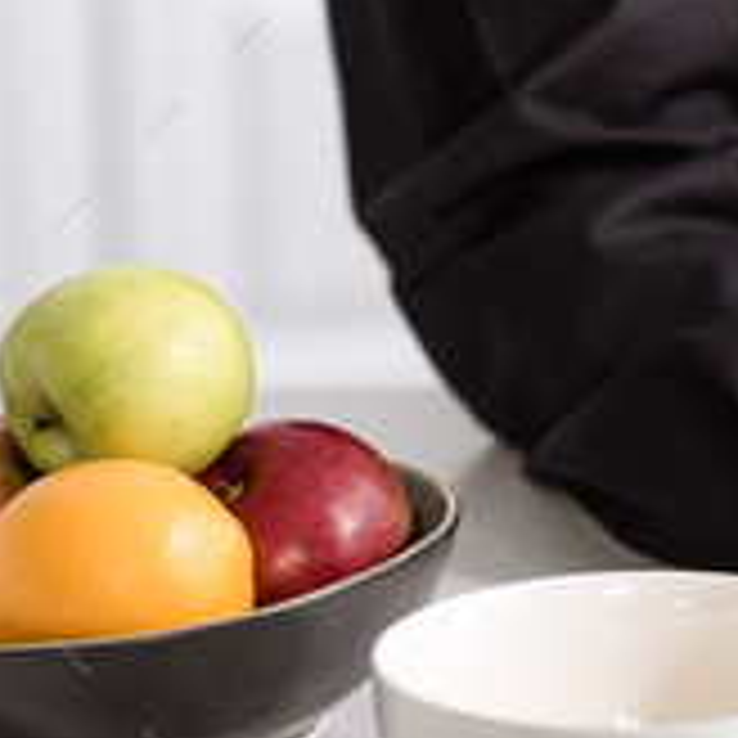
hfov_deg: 4.9
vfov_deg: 4.9
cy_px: -32
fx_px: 8539
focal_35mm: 354
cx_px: 1174
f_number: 3.5
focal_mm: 116
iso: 800
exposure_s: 1/250
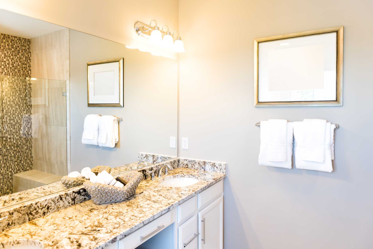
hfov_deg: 73.7
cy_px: 124
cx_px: 186
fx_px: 249
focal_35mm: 24
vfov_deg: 53.1
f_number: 4
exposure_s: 1/160
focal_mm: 24
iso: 400
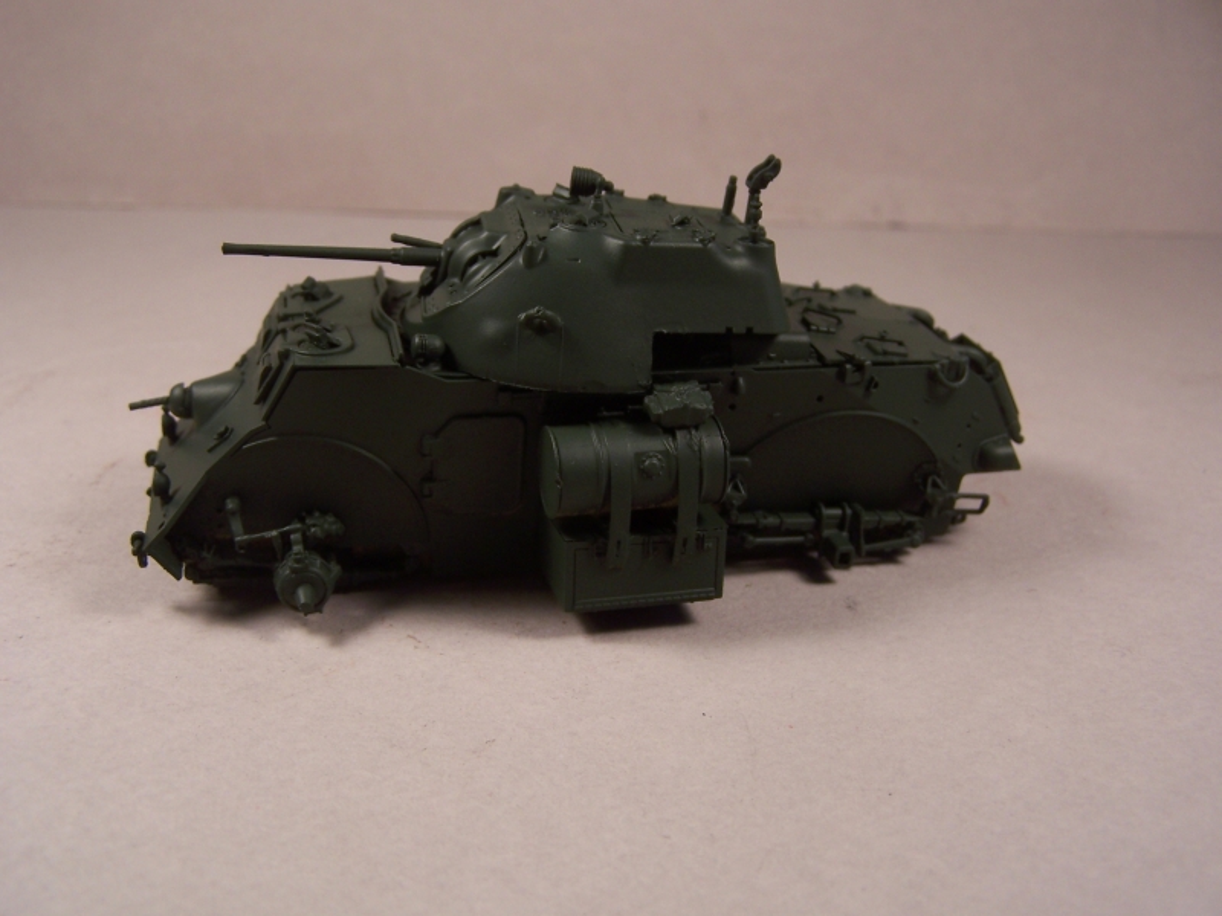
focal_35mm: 38
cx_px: 611
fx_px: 1341
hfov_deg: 49.0
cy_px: 458
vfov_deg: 37.7
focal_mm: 6.3
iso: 80
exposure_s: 1/60
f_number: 2.8
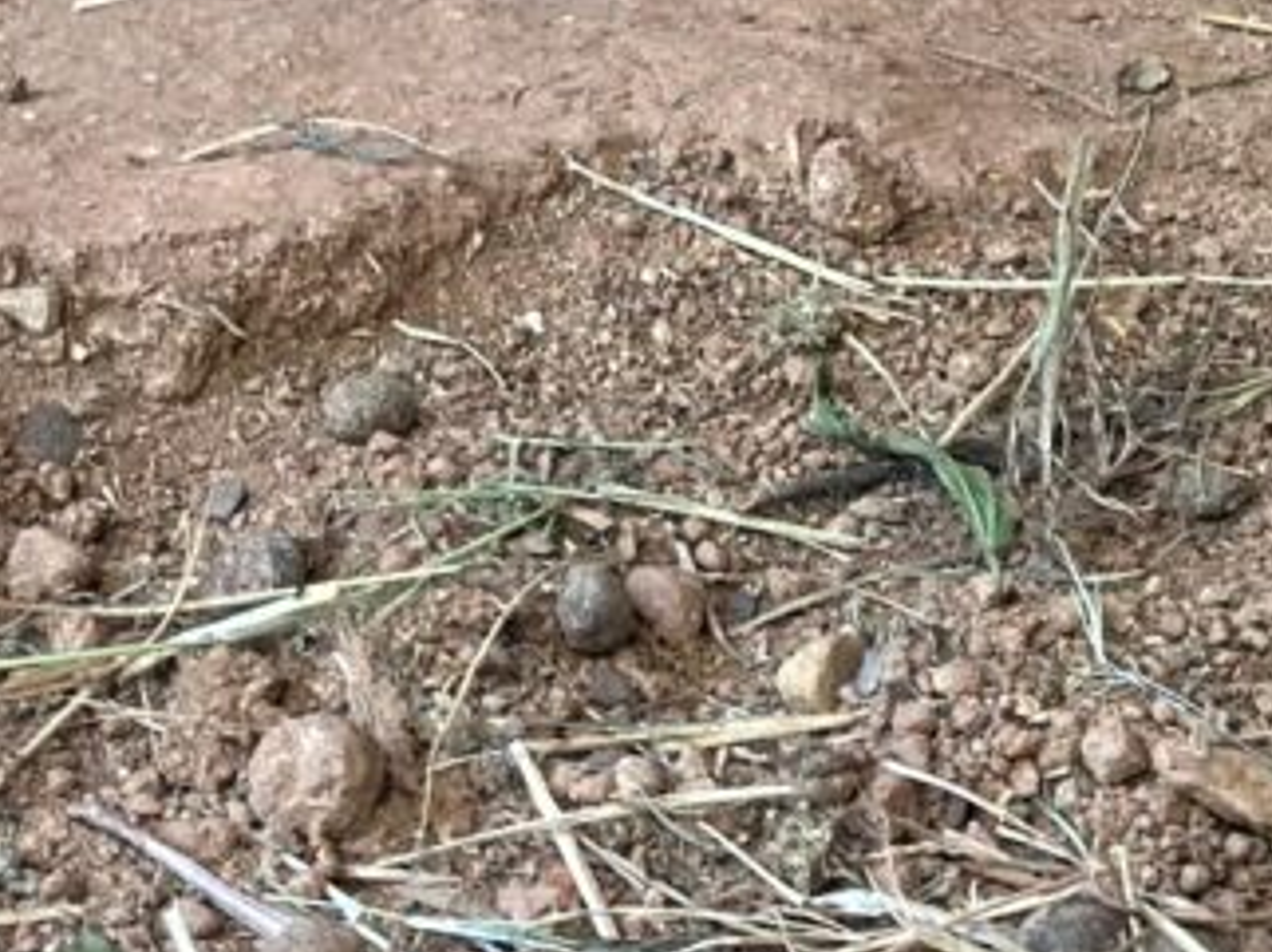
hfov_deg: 8.6
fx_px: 8409
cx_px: 924
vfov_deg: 6.3
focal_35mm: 229
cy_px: -988
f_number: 1.78
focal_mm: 6.86
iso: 160
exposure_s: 1/60
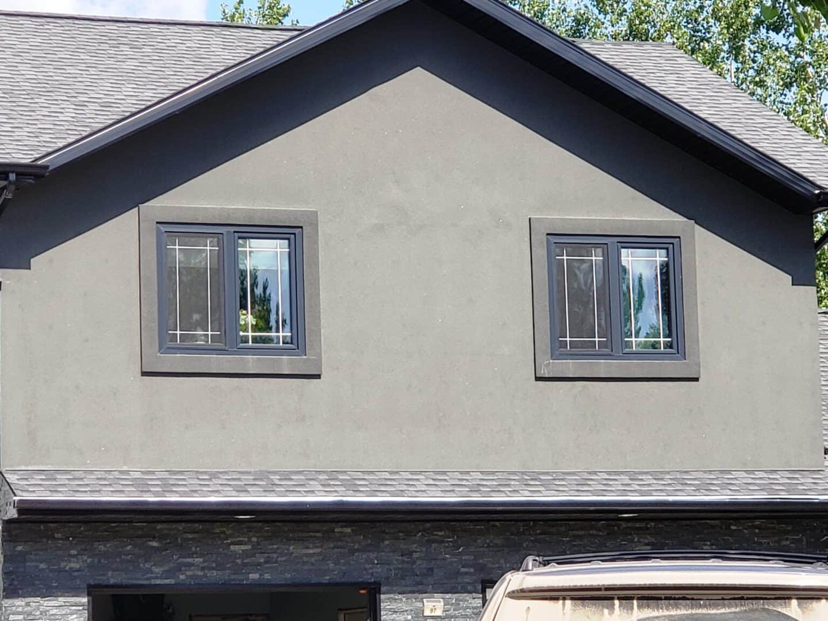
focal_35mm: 52
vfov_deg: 28.0
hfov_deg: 36.8
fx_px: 1244
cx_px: 414
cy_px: 310
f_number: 2.4
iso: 32
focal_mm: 6
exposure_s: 1/446
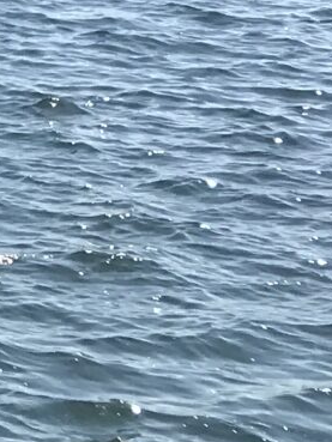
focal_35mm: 194
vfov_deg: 9.2
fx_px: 2479
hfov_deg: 6.1
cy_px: -582
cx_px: -1080
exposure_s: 1/1520
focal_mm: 3.99
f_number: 1.8
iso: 20
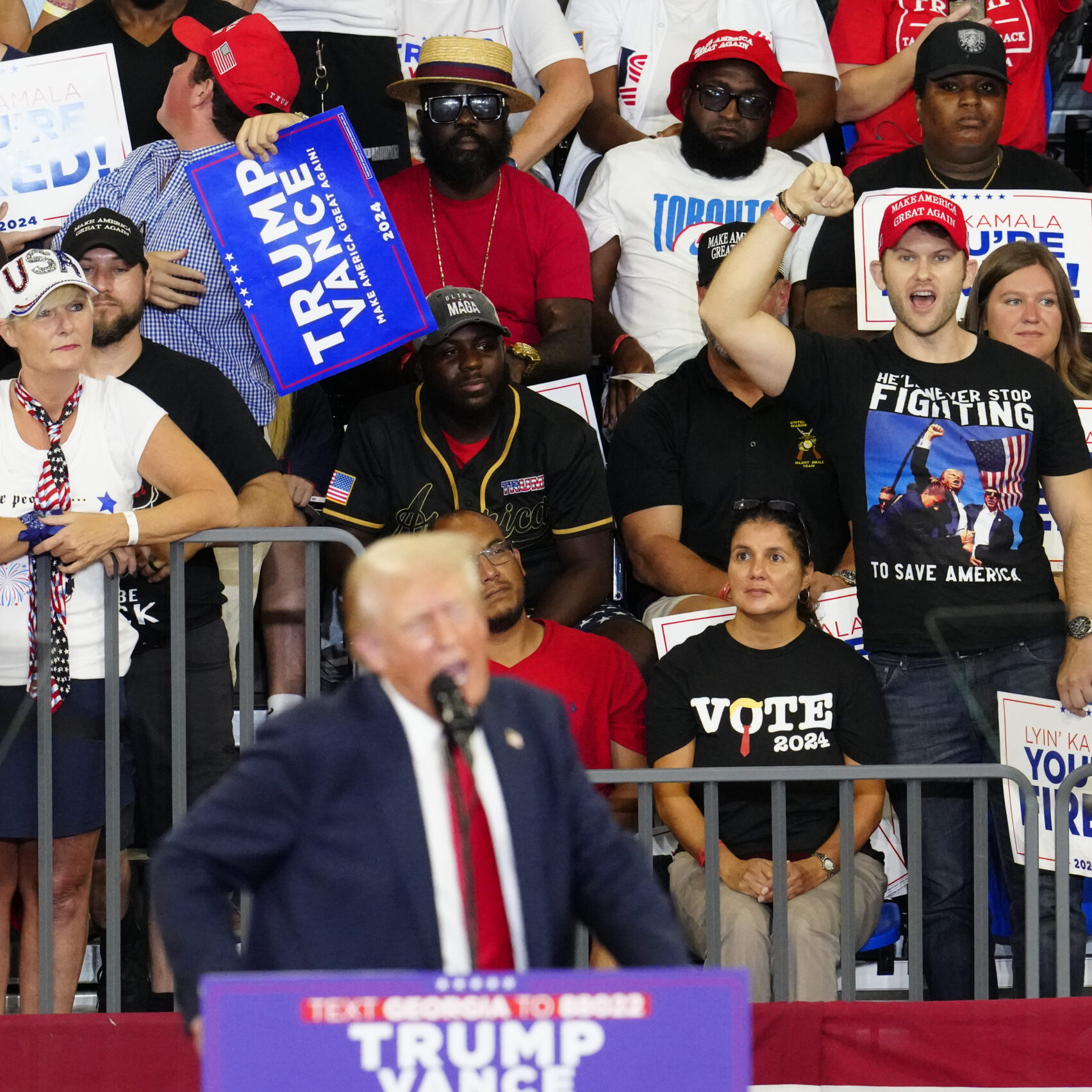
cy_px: 546
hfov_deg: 2.3
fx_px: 27339
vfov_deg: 2.3
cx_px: 652
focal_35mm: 766
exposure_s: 1/500
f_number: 5.6
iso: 8000
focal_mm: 400
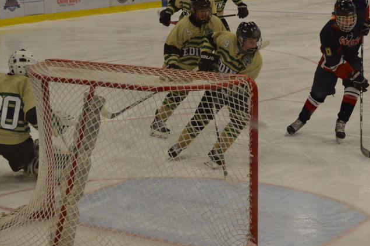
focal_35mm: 87
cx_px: 210
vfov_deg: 15.6
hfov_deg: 23.4
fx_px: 893
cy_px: 169
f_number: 5
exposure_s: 1/500
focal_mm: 36
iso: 3200
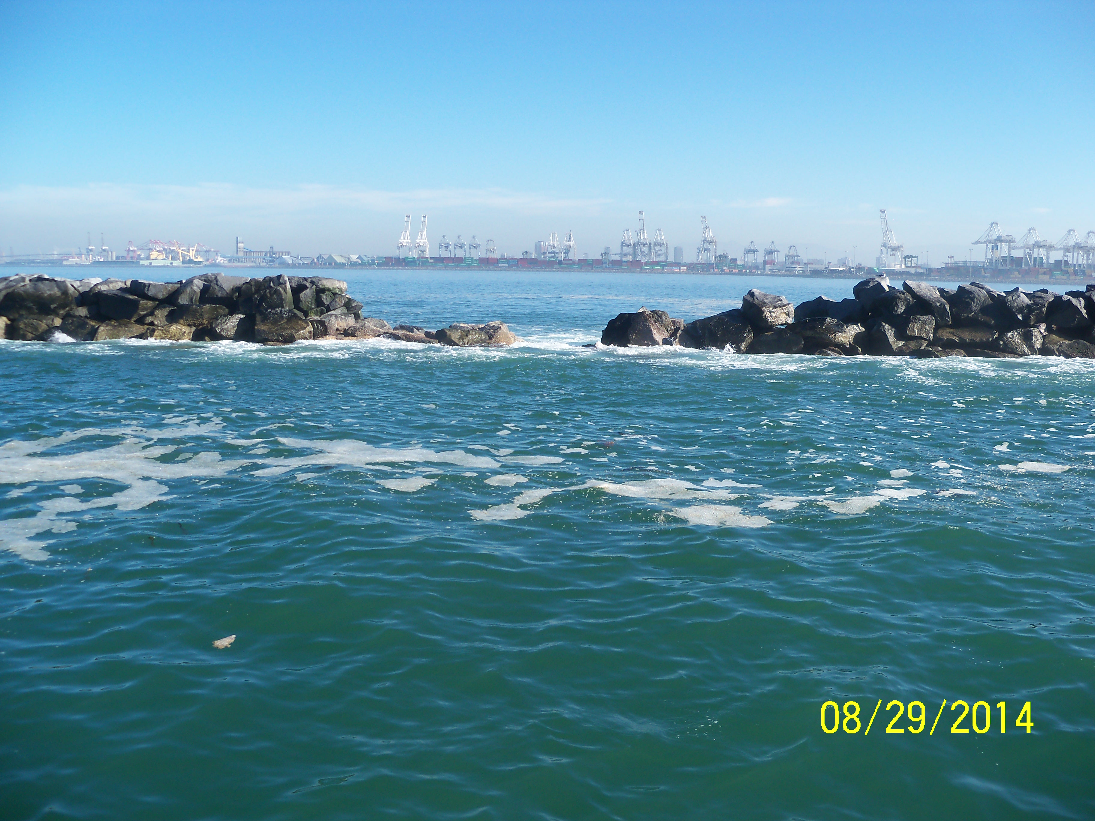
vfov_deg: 40.7
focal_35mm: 35
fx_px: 1107
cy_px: 410
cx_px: 548
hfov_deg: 52.6
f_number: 3.5
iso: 64
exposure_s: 1/500
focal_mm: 6.2
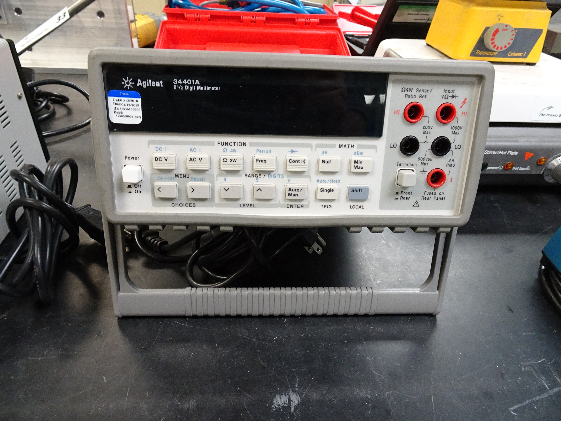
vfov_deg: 56.8
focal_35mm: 24
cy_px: 210
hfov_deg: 71.6
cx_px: 280
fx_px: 389
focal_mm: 4.1
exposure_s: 1/30
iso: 400
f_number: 3.5
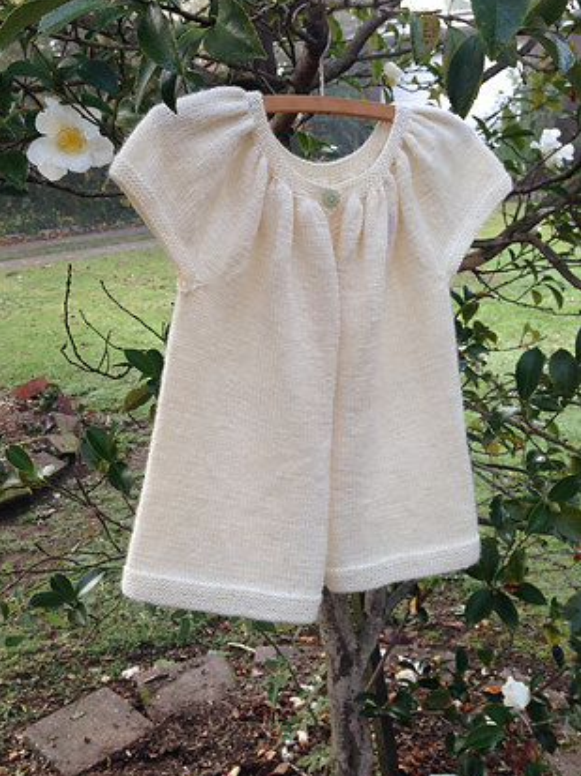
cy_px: 340
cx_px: 230
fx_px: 897
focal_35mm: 40
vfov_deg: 46.7
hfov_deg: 35.8
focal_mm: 4.12
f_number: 2.4
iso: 50
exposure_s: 1/131
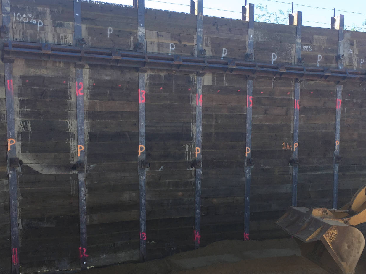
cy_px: 172
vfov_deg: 30.1
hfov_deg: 39.6
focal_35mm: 48
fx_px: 508
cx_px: 193
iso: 32
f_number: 2.2
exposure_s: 1/455
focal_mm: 4.2
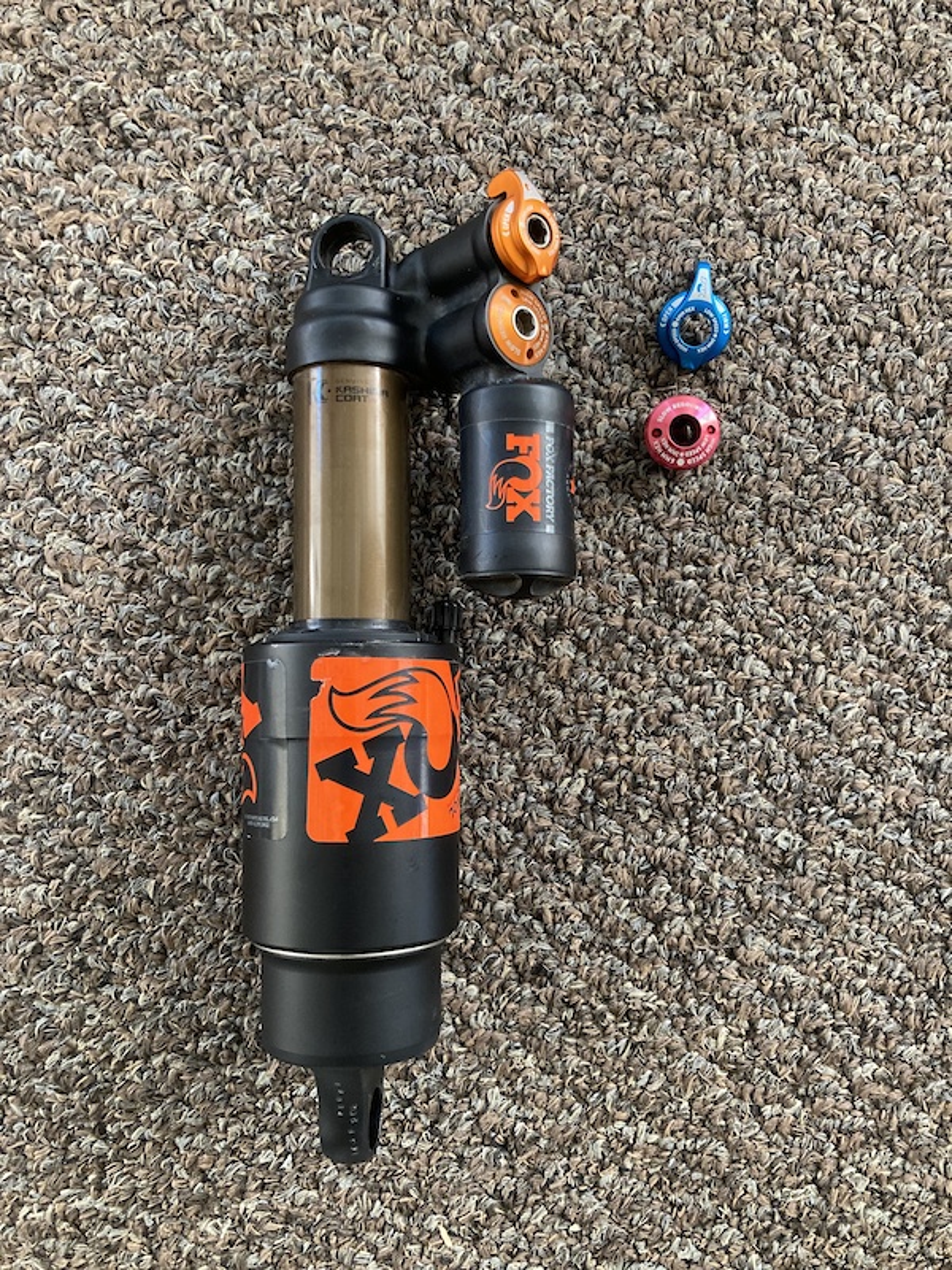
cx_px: 476
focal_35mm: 28
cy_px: 635
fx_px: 1027
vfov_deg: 63.4
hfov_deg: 49.7
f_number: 1.8
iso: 320
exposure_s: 1/60
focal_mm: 3.99
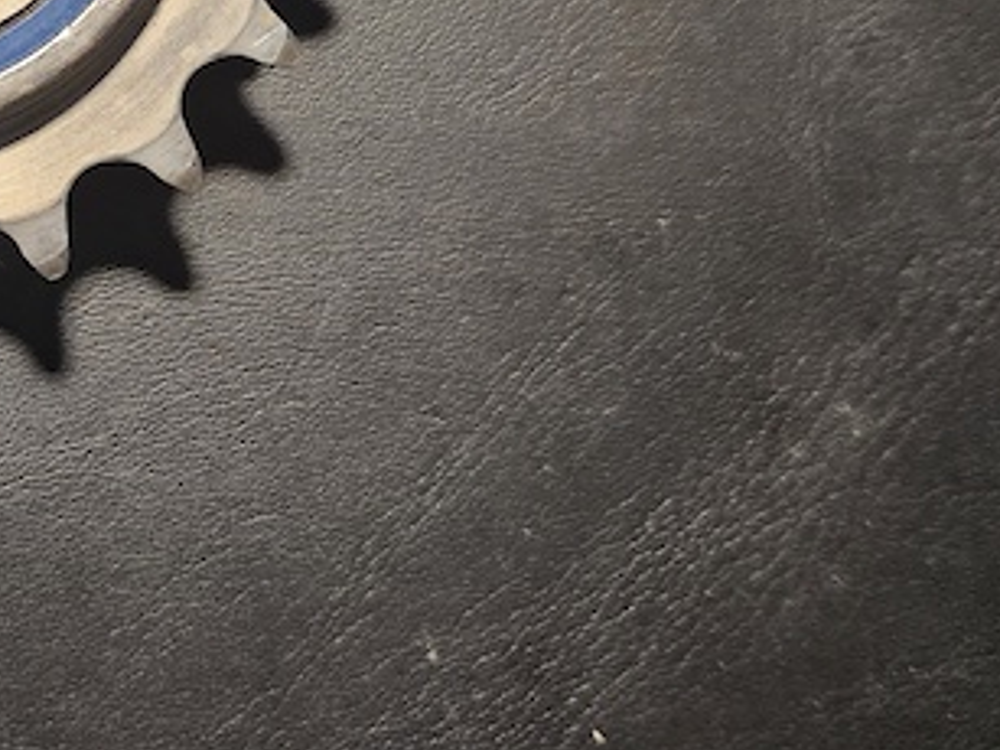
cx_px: 52
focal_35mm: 60
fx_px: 1733
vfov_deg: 23.9
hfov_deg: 30.4
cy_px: 104
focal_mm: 5.4
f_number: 1.8
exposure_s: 1/120
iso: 800
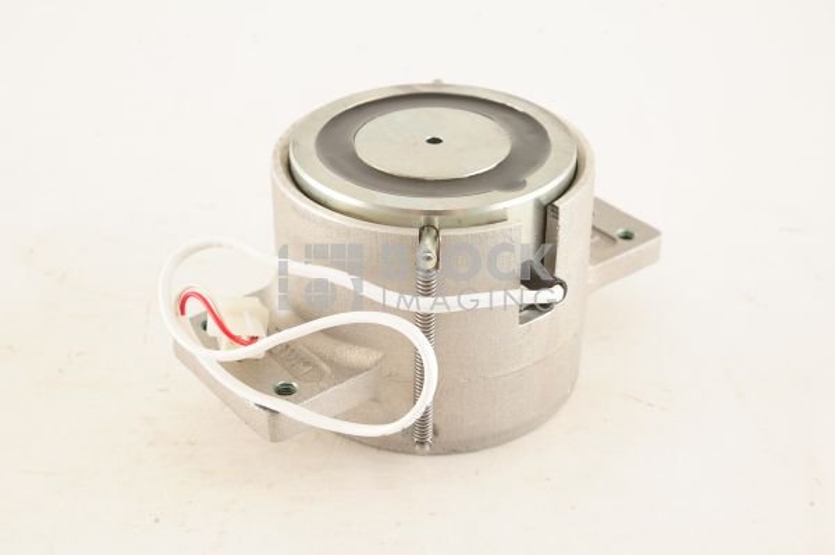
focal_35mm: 50
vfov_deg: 26.9
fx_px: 1159
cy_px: 278
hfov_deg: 39.6
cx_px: 418
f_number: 13
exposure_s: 1/160
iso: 1600
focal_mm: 50
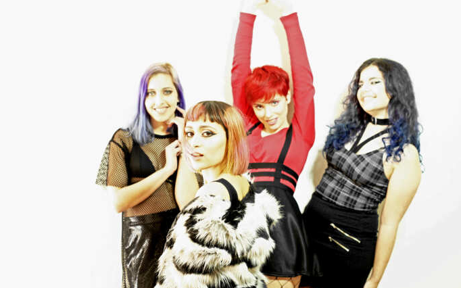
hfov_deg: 38.9
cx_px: 228
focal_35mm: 52
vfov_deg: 24.9
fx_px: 653
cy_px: 136
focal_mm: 50
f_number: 3.5
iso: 1600
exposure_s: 1/125
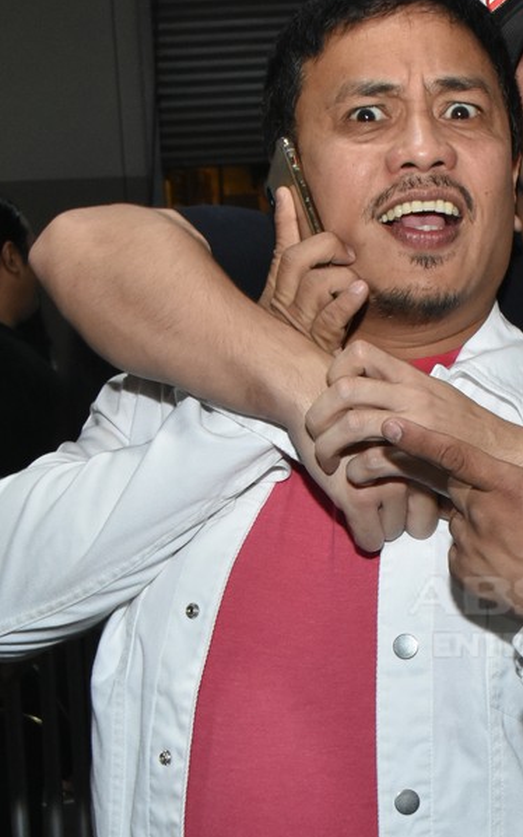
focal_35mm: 92
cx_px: 548
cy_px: 656
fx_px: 2097
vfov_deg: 22.3
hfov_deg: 14.0
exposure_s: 1/80
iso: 2000
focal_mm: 30
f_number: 9
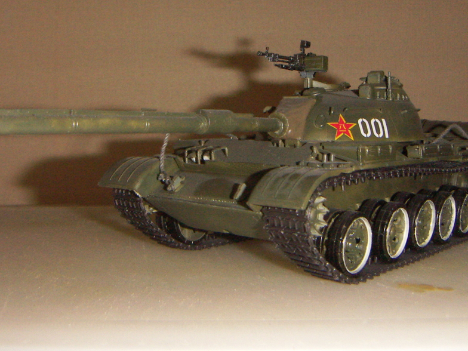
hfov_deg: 40.4
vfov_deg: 30.8
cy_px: 147
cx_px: 232
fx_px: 635
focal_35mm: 47
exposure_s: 1/50
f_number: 6.7
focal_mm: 4.7
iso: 200
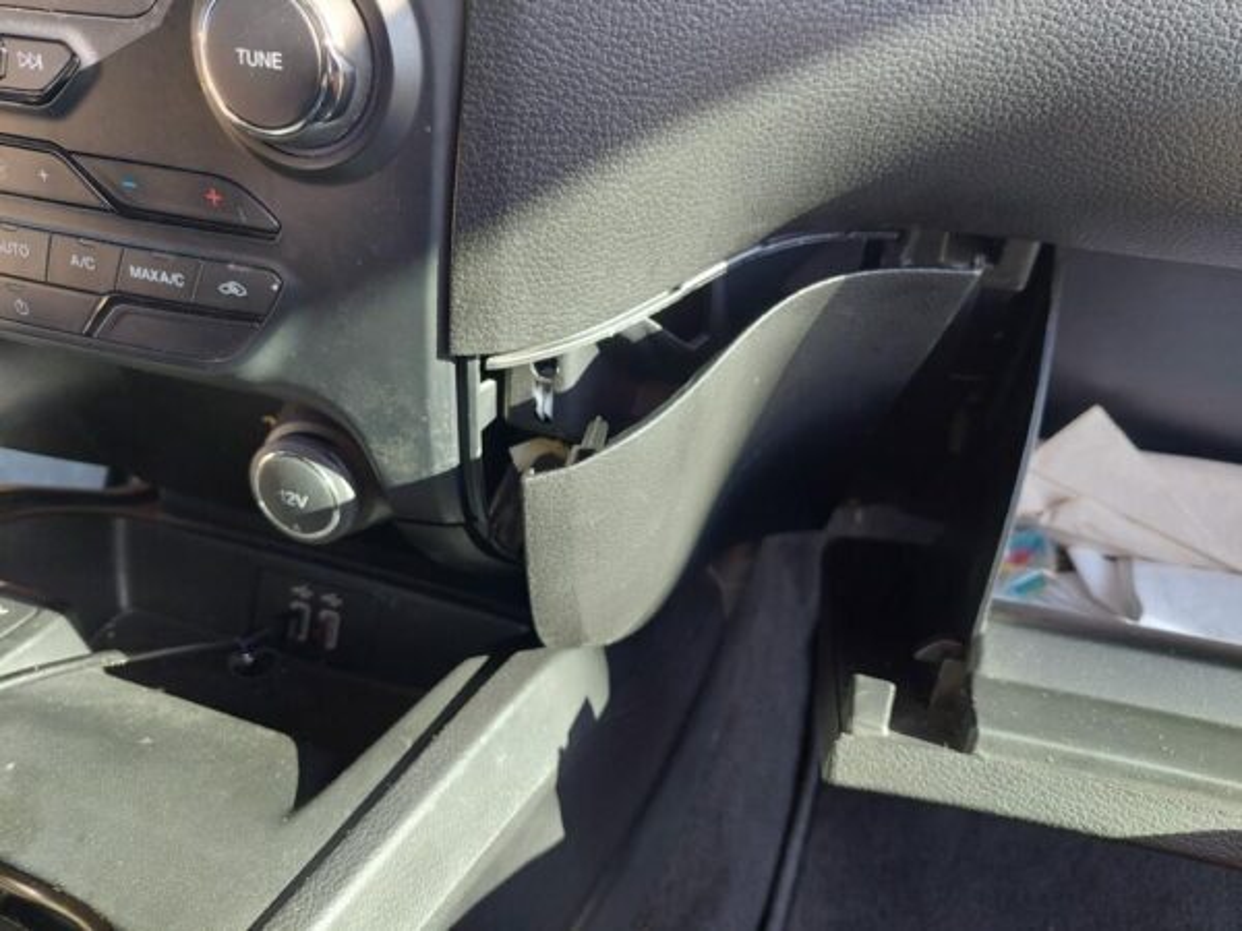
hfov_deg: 71.6
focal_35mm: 24
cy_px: 466
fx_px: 861
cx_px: 621
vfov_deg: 56.8
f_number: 1.8
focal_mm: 5.23
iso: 80
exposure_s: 1/60
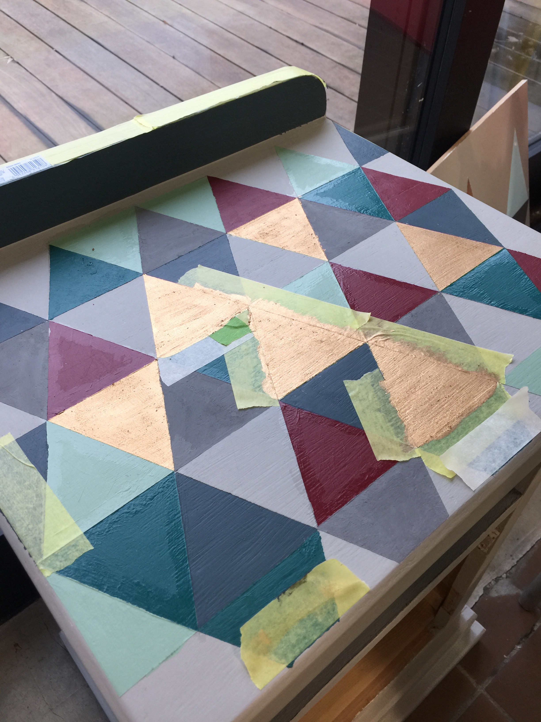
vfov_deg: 61.7
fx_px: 604
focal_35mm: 29
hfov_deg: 48.2
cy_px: 361
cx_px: 270
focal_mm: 4.15
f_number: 2.2
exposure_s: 1/33
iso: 32
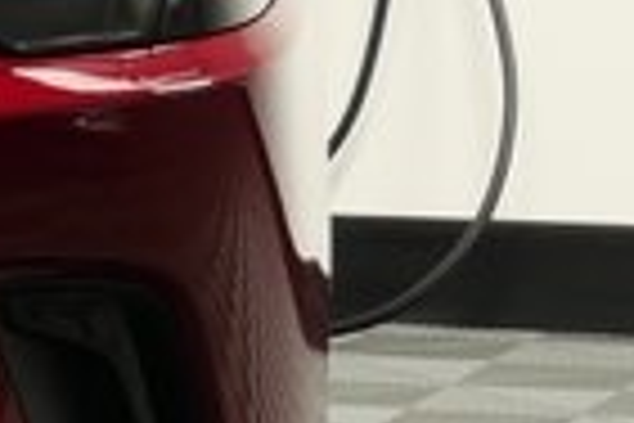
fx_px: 7167
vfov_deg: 3.4
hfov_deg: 4.8
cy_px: 140
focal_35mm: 407
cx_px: -1264
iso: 200
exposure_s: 1/100
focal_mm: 27
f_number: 4.6
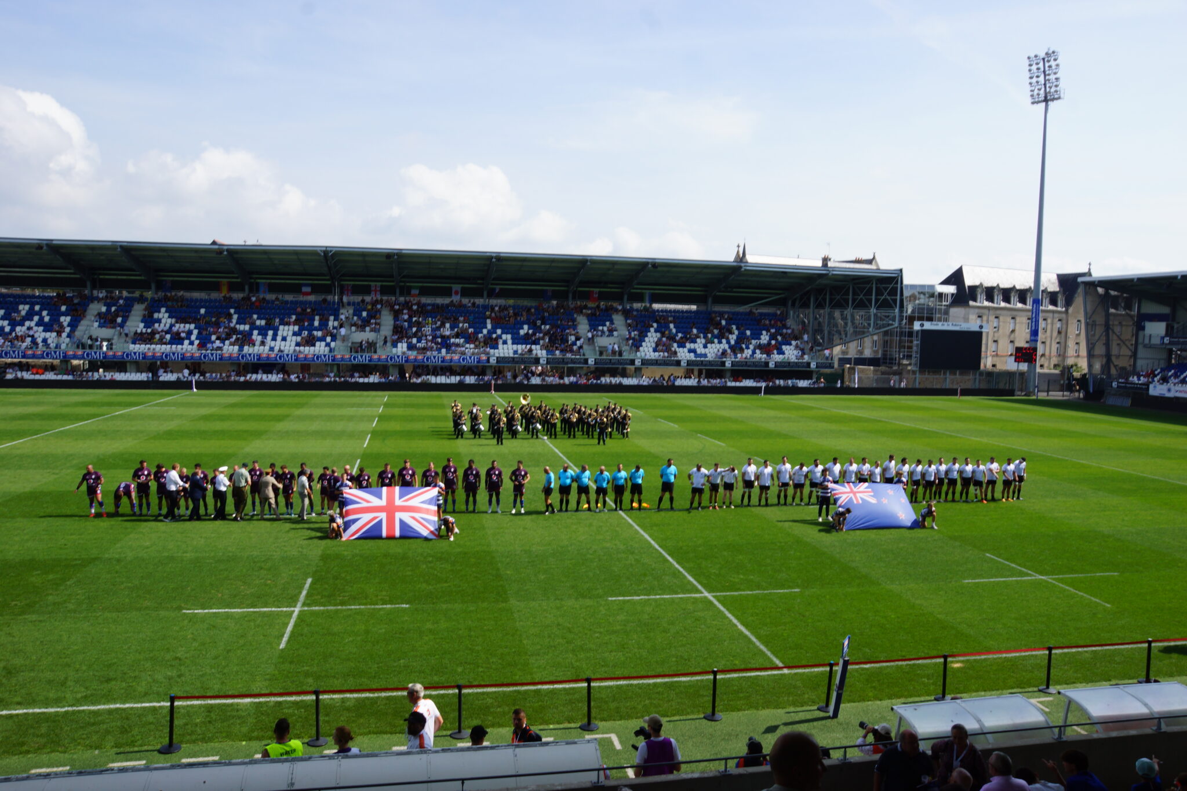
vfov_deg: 47.9
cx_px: 594
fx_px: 890
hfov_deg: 67.4
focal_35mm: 27
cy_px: 396
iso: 100
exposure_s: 1/160
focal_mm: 18
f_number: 13
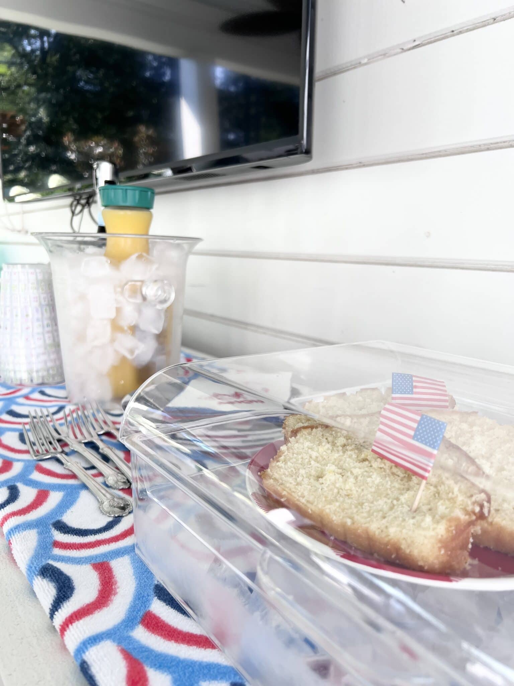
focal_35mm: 26
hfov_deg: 53.1
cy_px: 343
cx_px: 257
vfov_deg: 67.3
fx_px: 515
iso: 50
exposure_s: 1/632
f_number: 1.5
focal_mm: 5.7
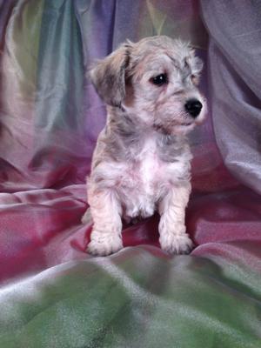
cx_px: 130
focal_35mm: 33
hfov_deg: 42.9
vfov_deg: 55.4
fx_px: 332
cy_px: 174
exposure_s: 1/40
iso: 64
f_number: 2.4
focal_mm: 4.12
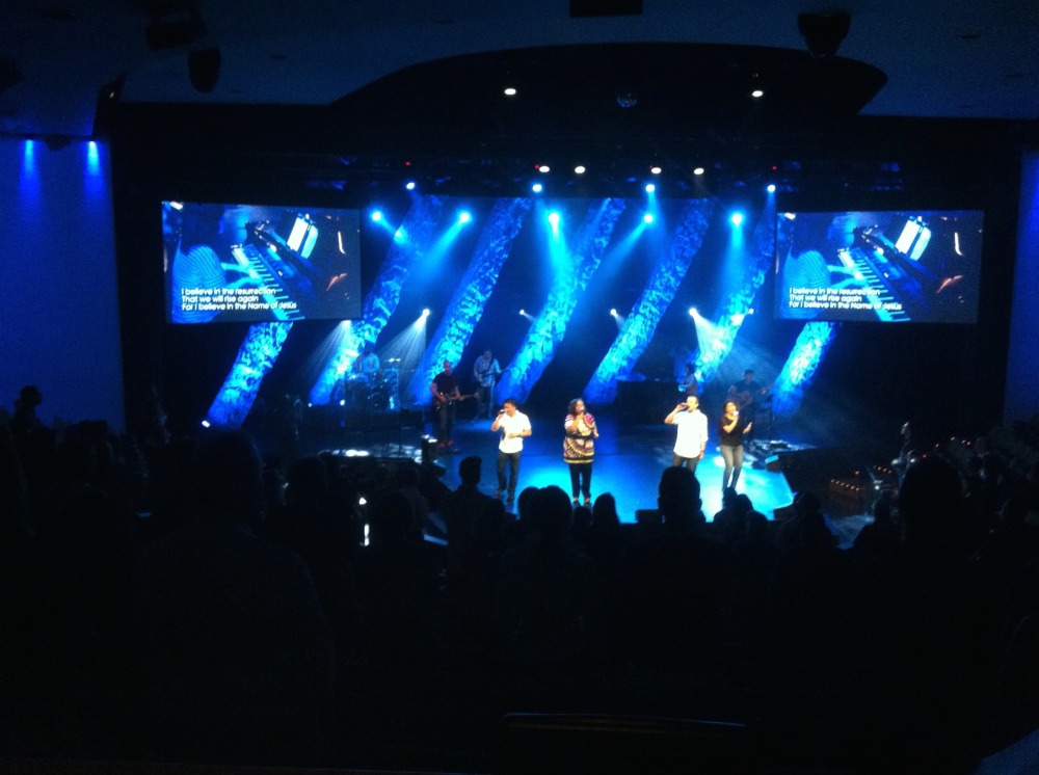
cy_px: 388
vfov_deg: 40.6
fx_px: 1049
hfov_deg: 52.7
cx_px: 520
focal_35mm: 35
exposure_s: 1/15
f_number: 2.8
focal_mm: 3.85
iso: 500
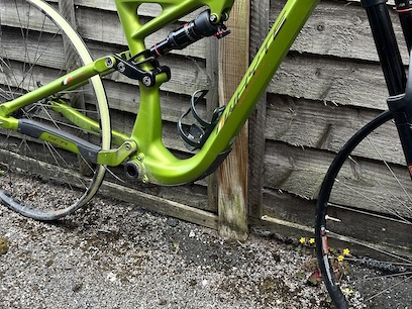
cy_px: 112
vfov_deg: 28.4
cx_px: 241
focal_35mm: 51
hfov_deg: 37.4
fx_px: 607
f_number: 1.6
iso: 40
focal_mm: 5.1
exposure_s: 1/158
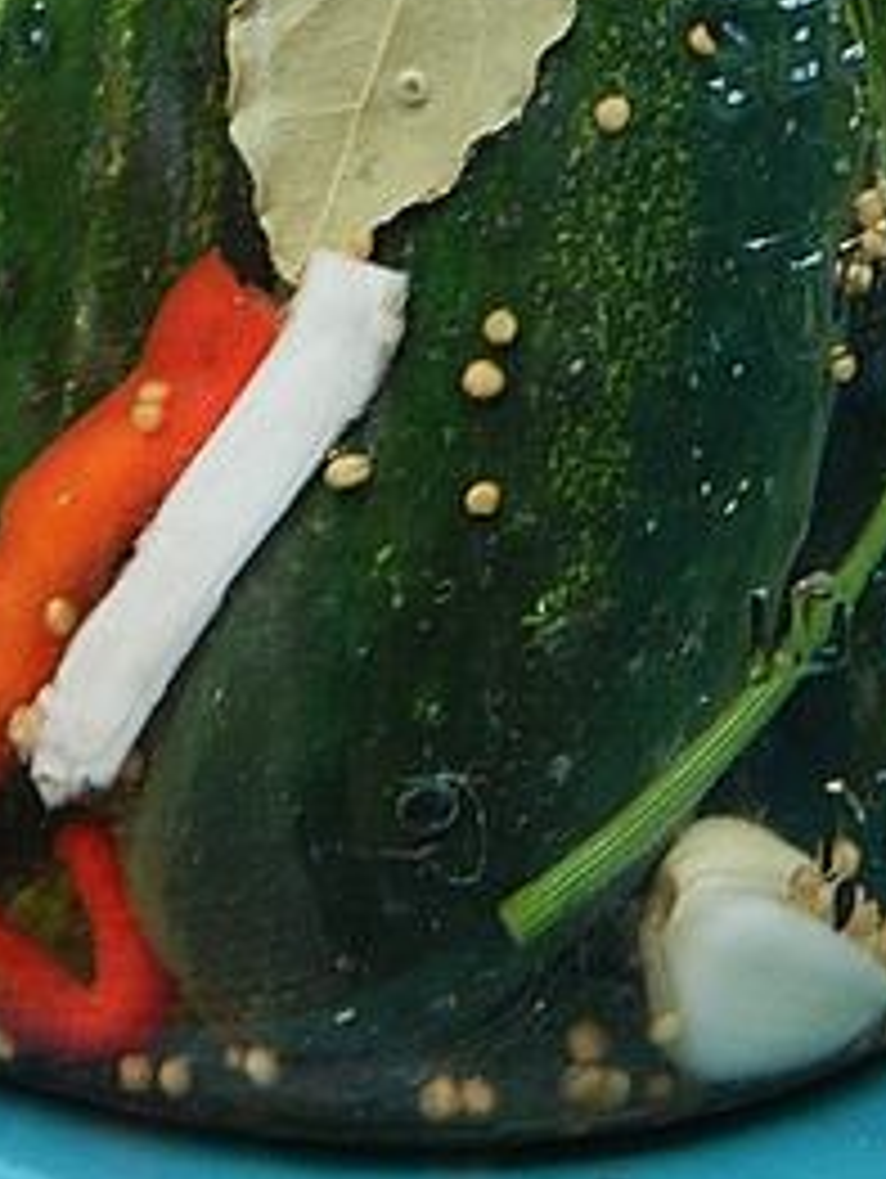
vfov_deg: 22.1
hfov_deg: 17.8
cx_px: 378
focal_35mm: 83
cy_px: -144
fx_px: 2828
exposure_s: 1/20
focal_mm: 6.1
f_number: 3.3
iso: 400
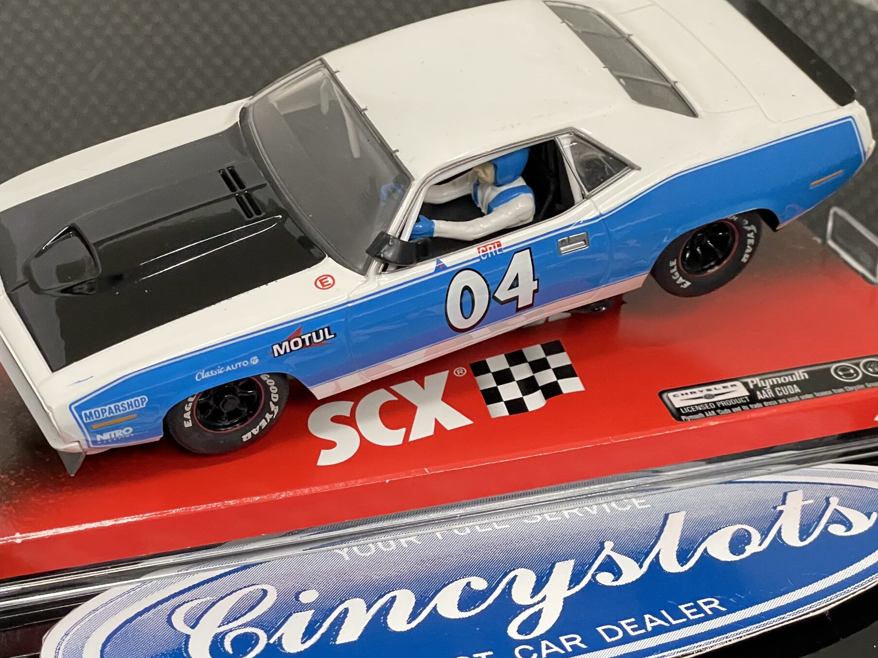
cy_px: 372
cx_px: 456
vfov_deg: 19.9
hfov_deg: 26.3
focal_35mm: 74
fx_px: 1877
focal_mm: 6
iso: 500
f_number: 2
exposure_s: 1/60
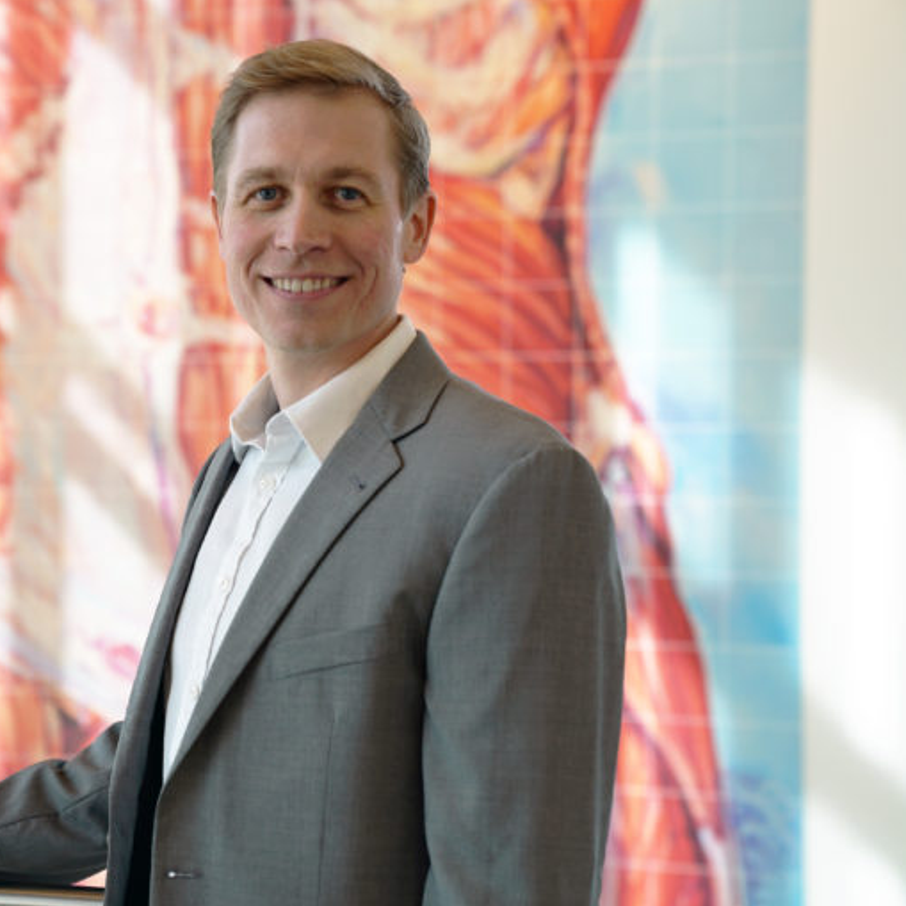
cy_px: 453
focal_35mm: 77
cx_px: 247
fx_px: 2280
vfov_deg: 22.5
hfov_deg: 22.3
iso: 200
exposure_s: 1/160
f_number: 4
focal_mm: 60
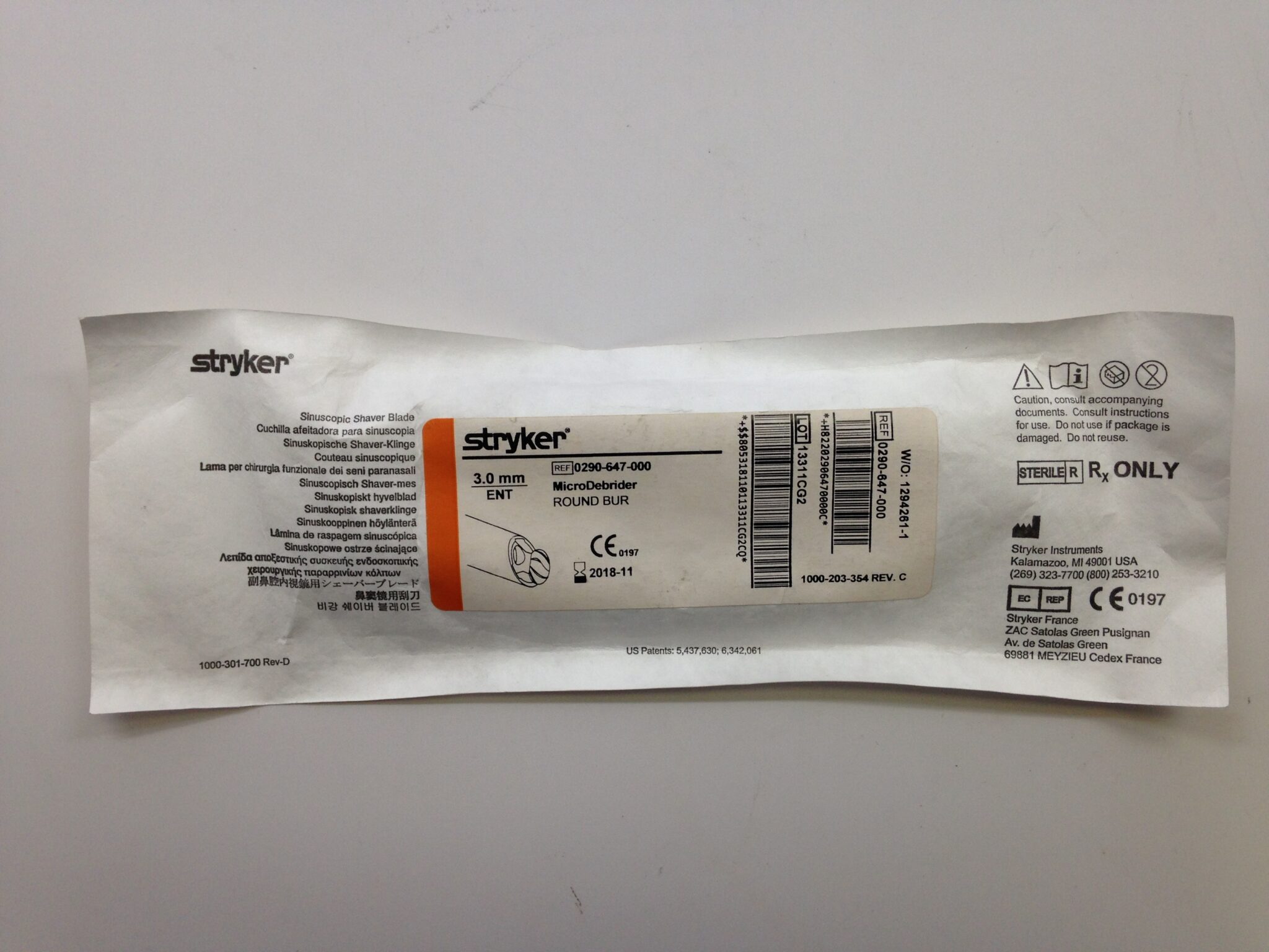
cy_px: 476
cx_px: 634
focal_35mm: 33
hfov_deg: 55.4
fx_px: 1210
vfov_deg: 42.9
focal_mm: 4.12
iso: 50
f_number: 2.4
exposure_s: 1/60
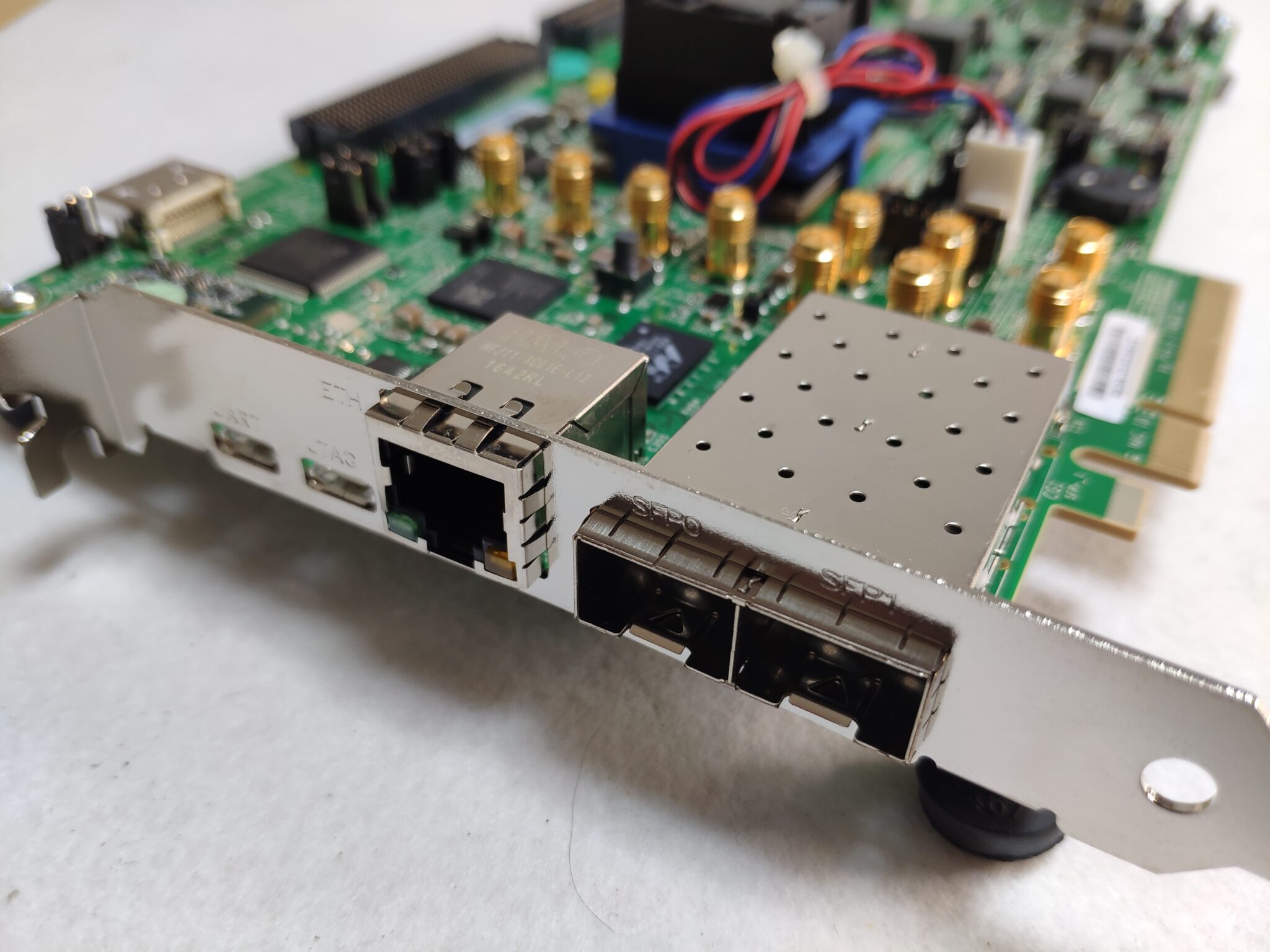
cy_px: 476
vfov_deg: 63.4
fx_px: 770
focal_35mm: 21
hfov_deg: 79.0
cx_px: 635
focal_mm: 4.22
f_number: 1.8
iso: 231
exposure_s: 1/50
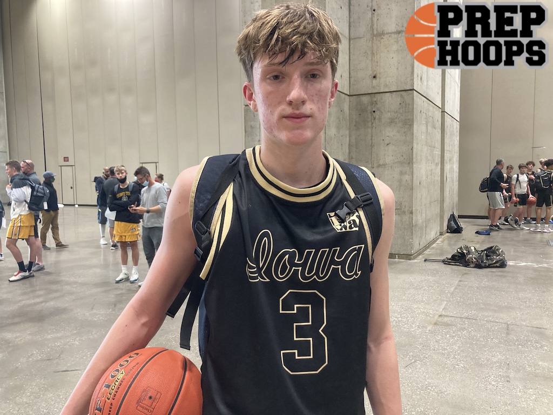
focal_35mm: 28
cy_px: 208
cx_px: 276
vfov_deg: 49.7
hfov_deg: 63.4
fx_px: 447
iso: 125
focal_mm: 3.99
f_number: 1.8
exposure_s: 1/59
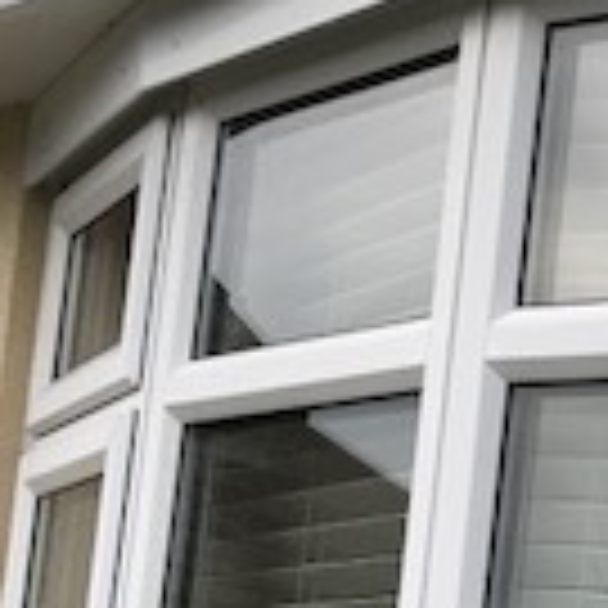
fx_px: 2325
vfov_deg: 14.4
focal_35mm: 117
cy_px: 748
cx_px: 793
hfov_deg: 14.3
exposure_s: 1/435
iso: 20
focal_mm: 3.99
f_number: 1.8
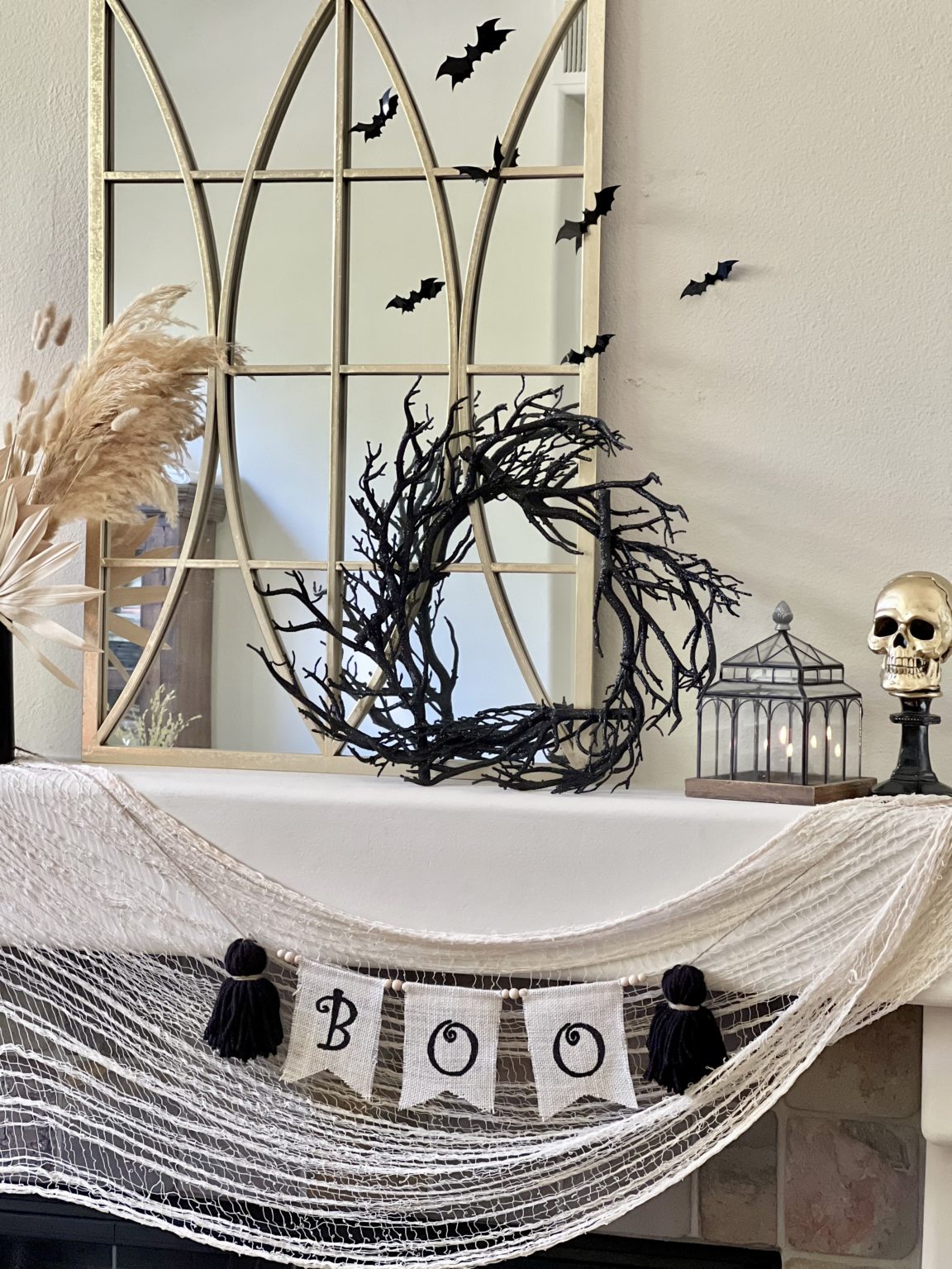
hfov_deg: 19.1
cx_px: 476
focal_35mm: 77
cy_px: 634
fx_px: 2824
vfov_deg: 25.3
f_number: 2.8
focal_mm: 9
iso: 320
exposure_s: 1/40
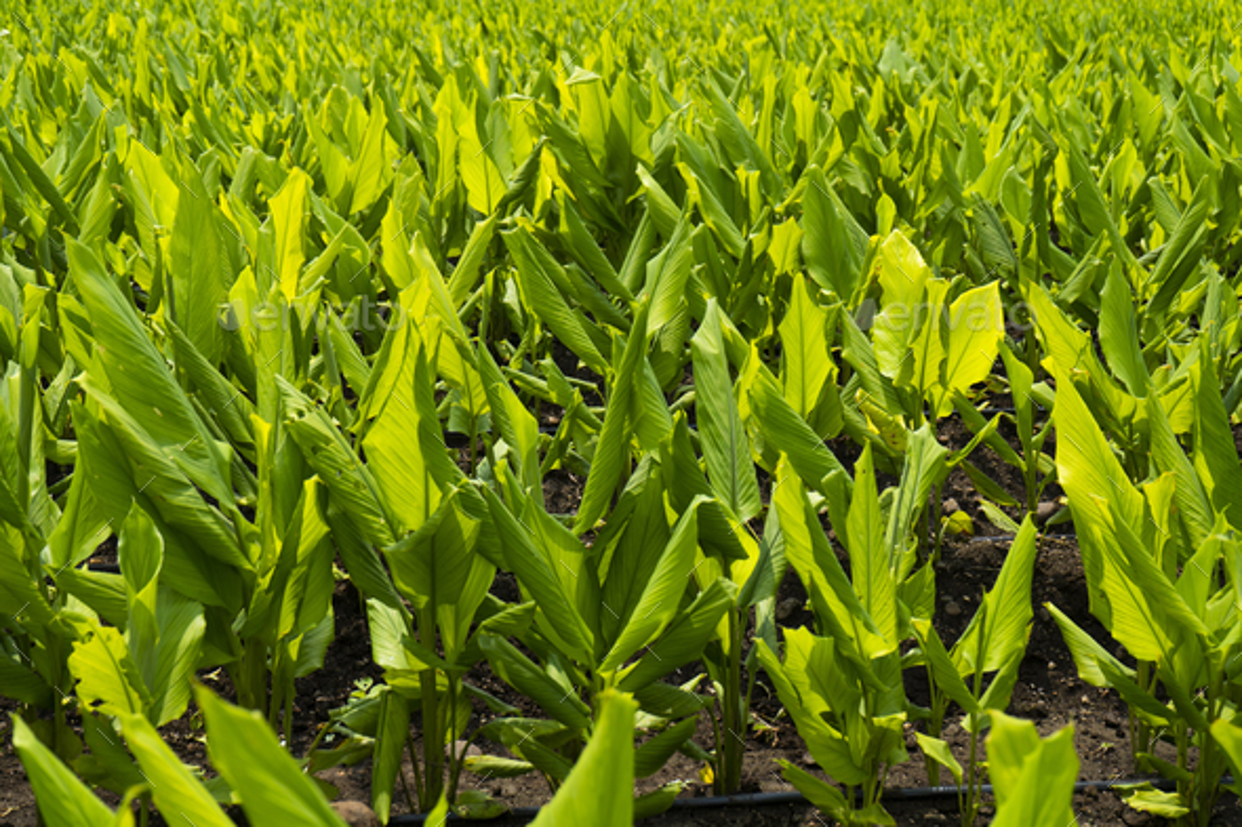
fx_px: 2173
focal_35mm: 63
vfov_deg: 21.6
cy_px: 414
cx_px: 621
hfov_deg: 31.9
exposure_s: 1/320
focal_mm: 63
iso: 100
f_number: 8
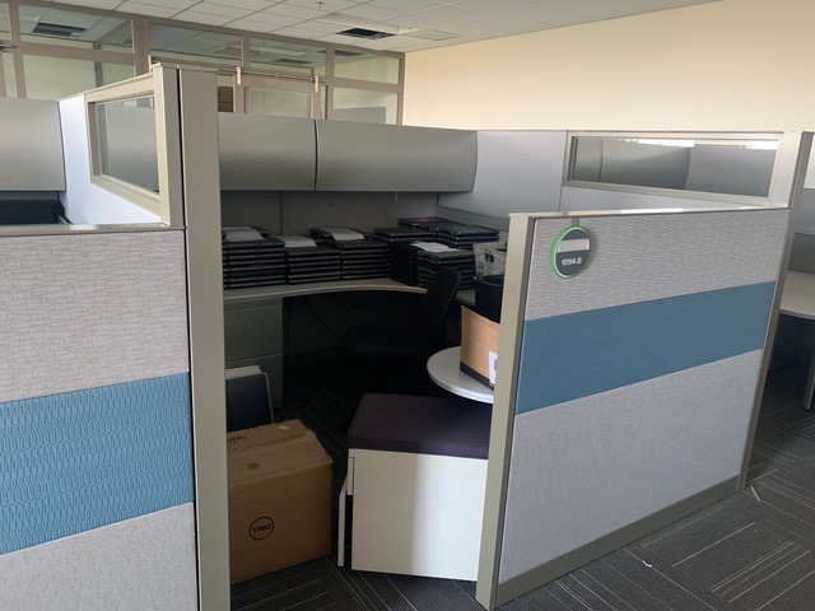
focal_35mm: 26
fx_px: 612
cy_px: 306
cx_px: 408
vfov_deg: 53.1
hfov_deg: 67.3
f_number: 1.8
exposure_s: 1/53
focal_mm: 4.25
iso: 400
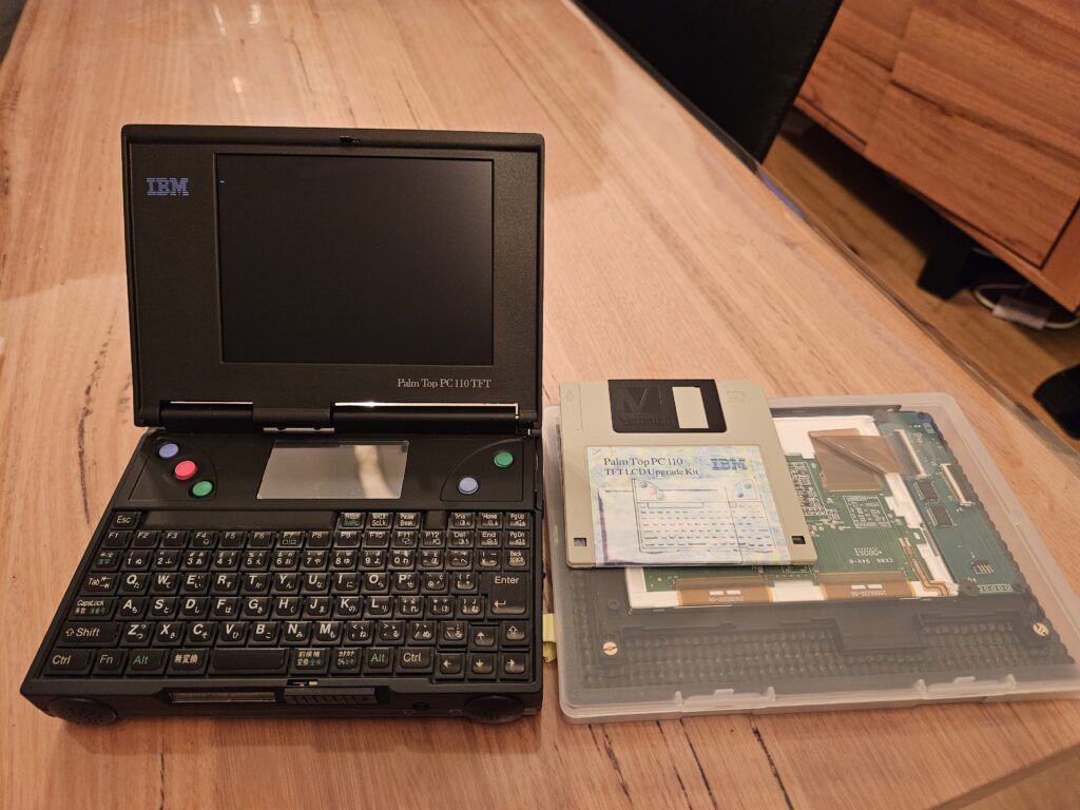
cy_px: 405
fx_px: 718
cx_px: 540
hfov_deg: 73.9
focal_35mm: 23
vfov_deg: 58.9
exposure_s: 1/100
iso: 640
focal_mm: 5.4
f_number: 1.8
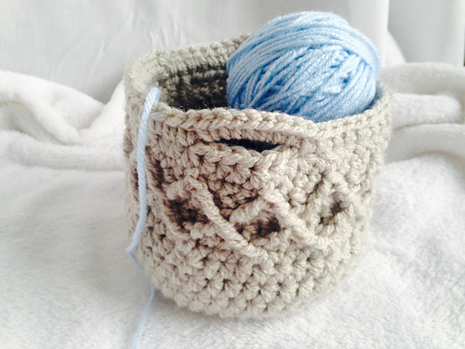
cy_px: 174
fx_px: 443
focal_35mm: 33
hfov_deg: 55.4
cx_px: 232
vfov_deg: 42.9
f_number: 2.4
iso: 160
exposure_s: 1/20
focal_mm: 4.12
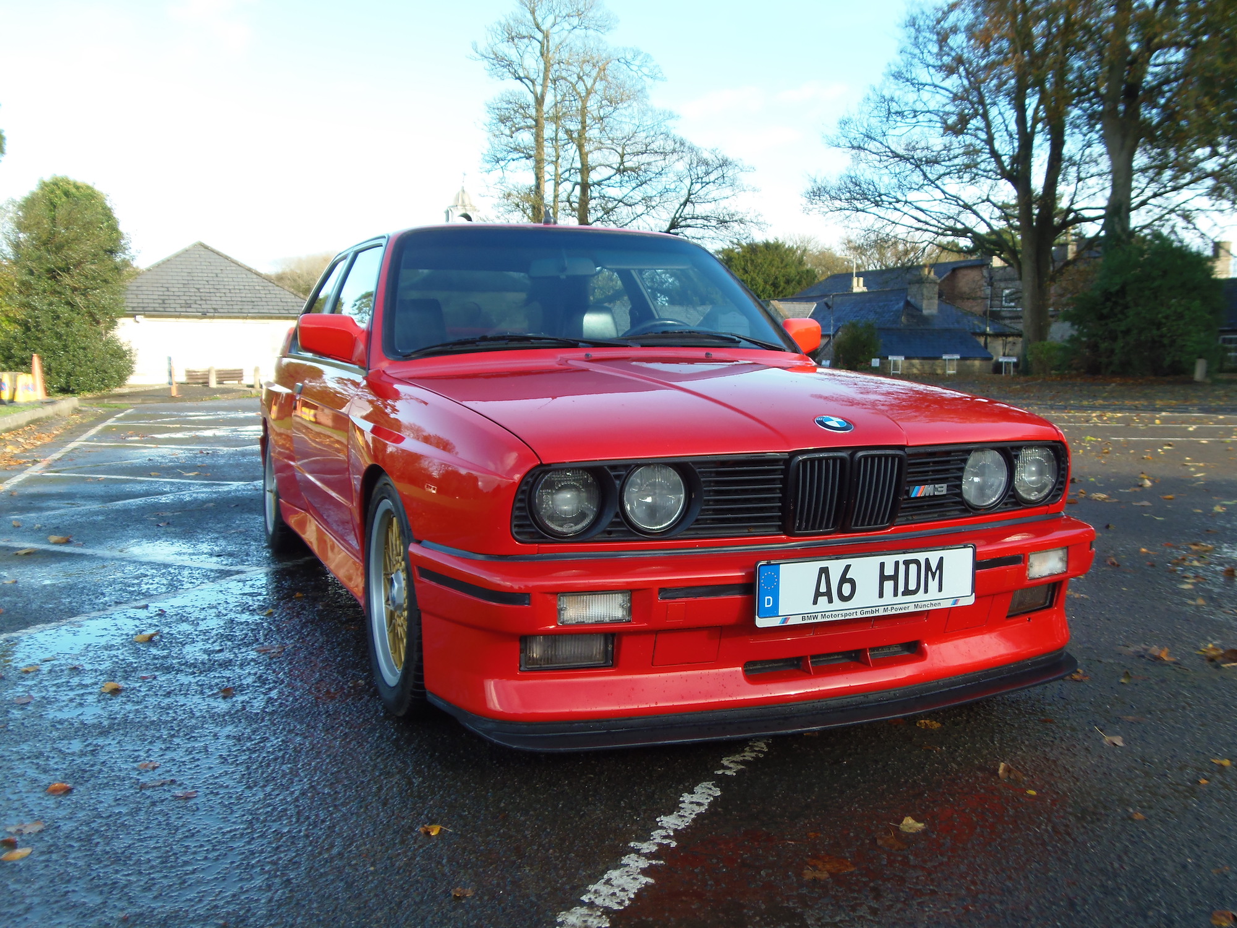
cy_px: 464
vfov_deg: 46.8
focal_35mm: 30
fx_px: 1072
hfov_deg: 60.0
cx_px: 618
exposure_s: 1/160
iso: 64
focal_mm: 5.5
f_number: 3.2
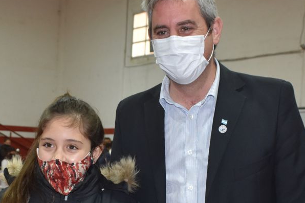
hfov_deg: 25.6
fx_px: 671
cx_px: 128
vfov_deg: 17.0
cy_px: 183
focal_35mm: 79
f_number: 4
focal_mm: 21
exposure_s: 1/60
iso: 800
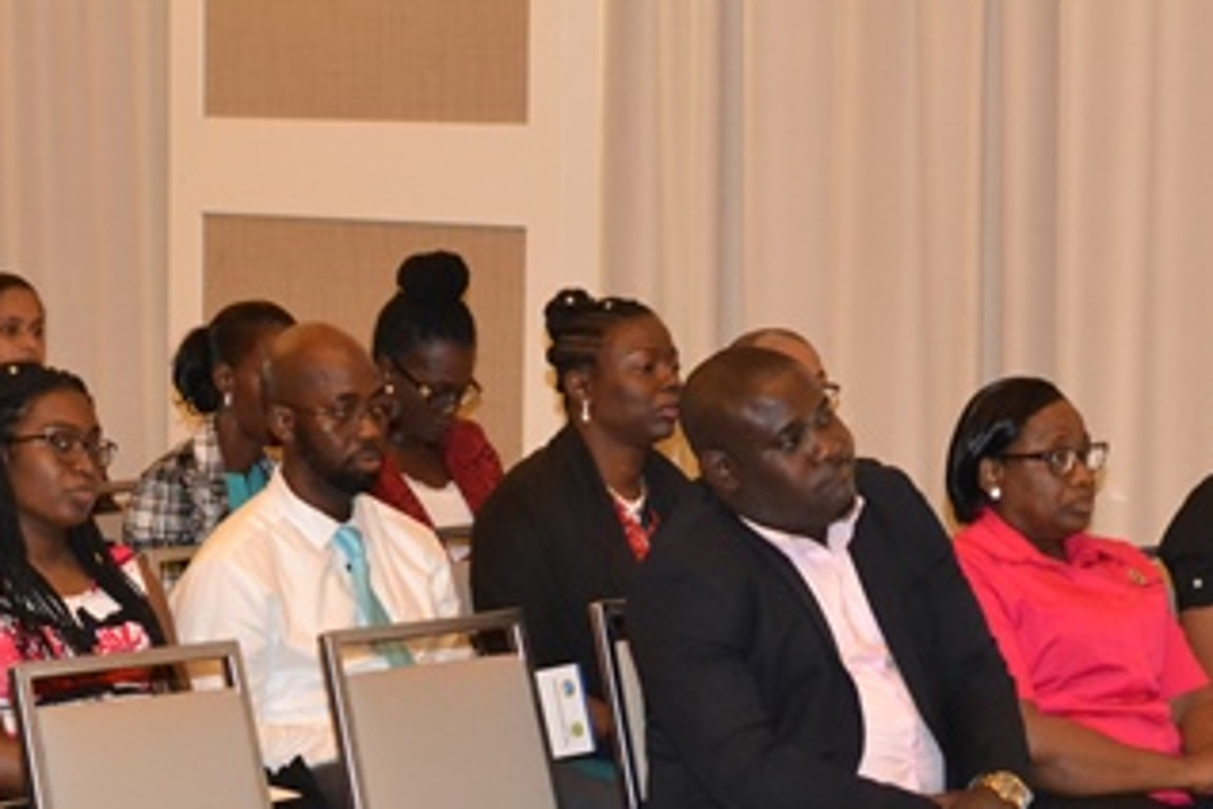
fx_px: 4481
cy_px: 727
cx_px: 412
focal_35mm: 133
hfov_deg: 15.4
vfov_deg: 10.3
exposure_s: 1/100
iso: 3200
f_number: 4.2
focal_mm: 44
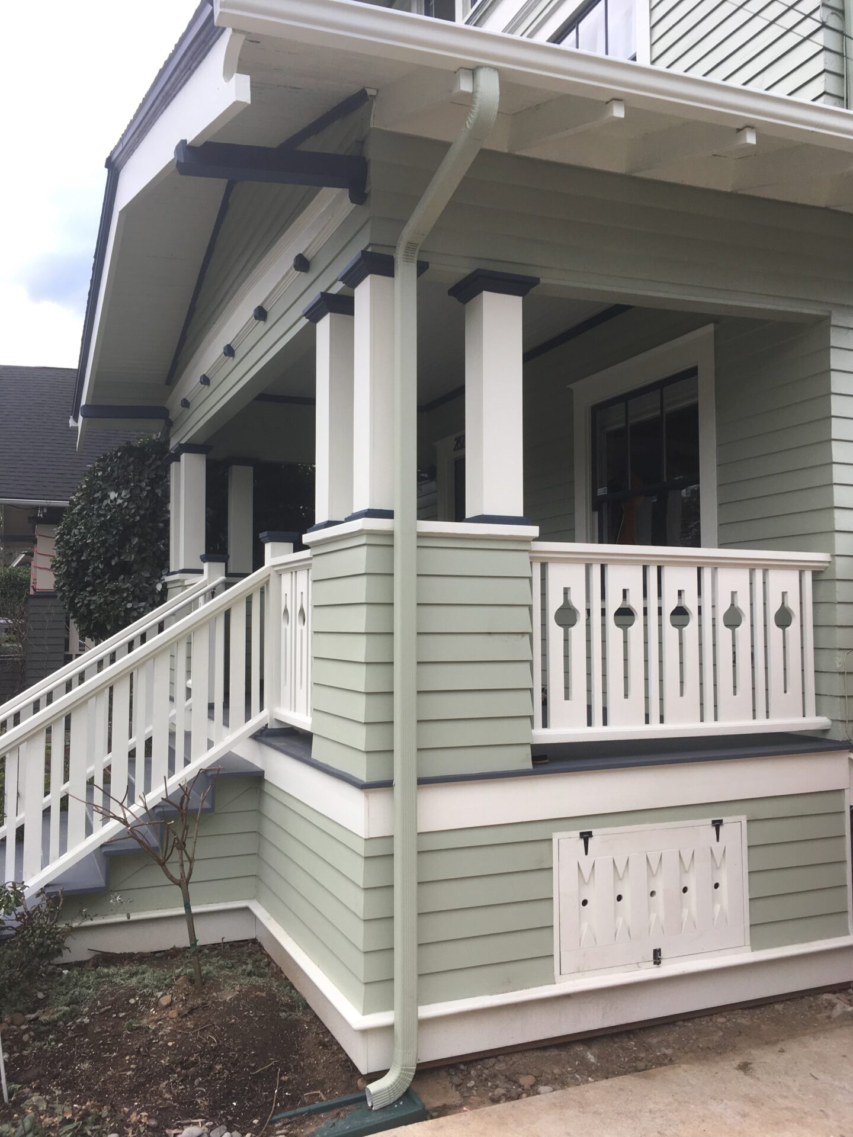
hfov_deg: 48.2
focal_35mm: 29
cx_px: 426
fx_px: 953
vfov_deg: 61.7
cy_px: 568
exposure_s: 1/199
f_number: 2.2
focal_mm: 4.15
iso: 25
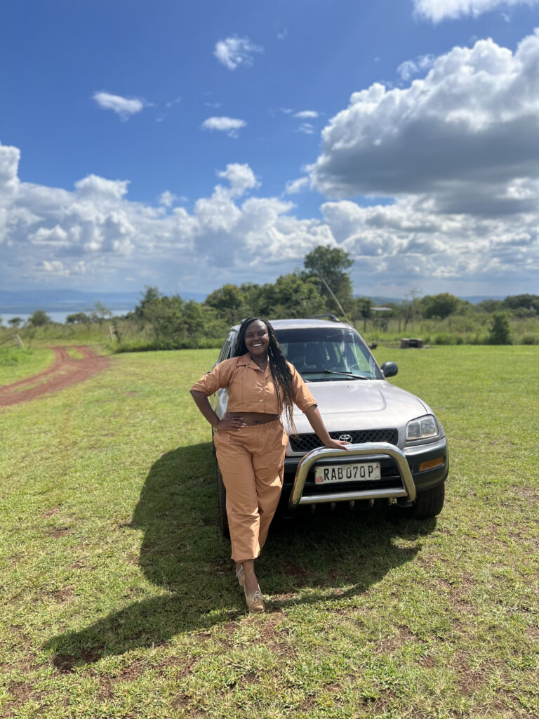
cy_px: 360
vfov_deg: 67.3
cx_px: 270
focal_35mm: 26
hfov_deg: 53.1
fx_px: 540
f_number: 1.5
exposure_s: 1/6579
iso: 50
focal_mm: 5.7
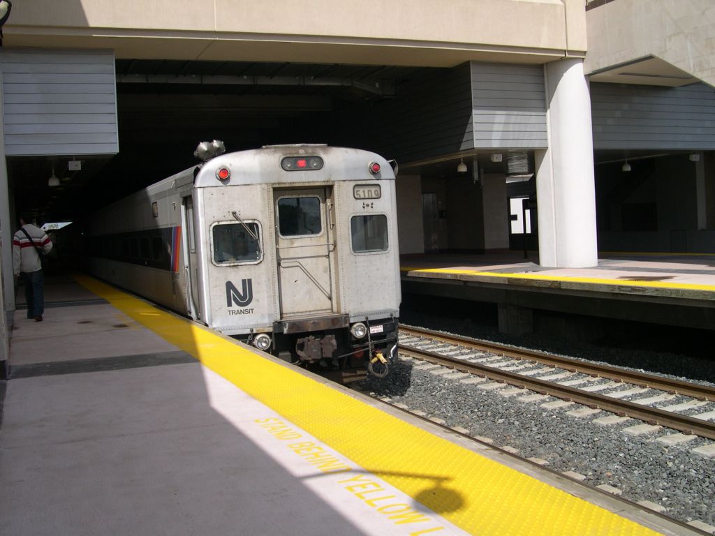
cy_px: 268
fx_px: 785
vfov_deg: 37.7
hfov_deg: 49.0
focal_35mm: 38
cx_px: 358
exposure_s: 1/251
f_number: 7.6
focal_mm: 8
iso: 100
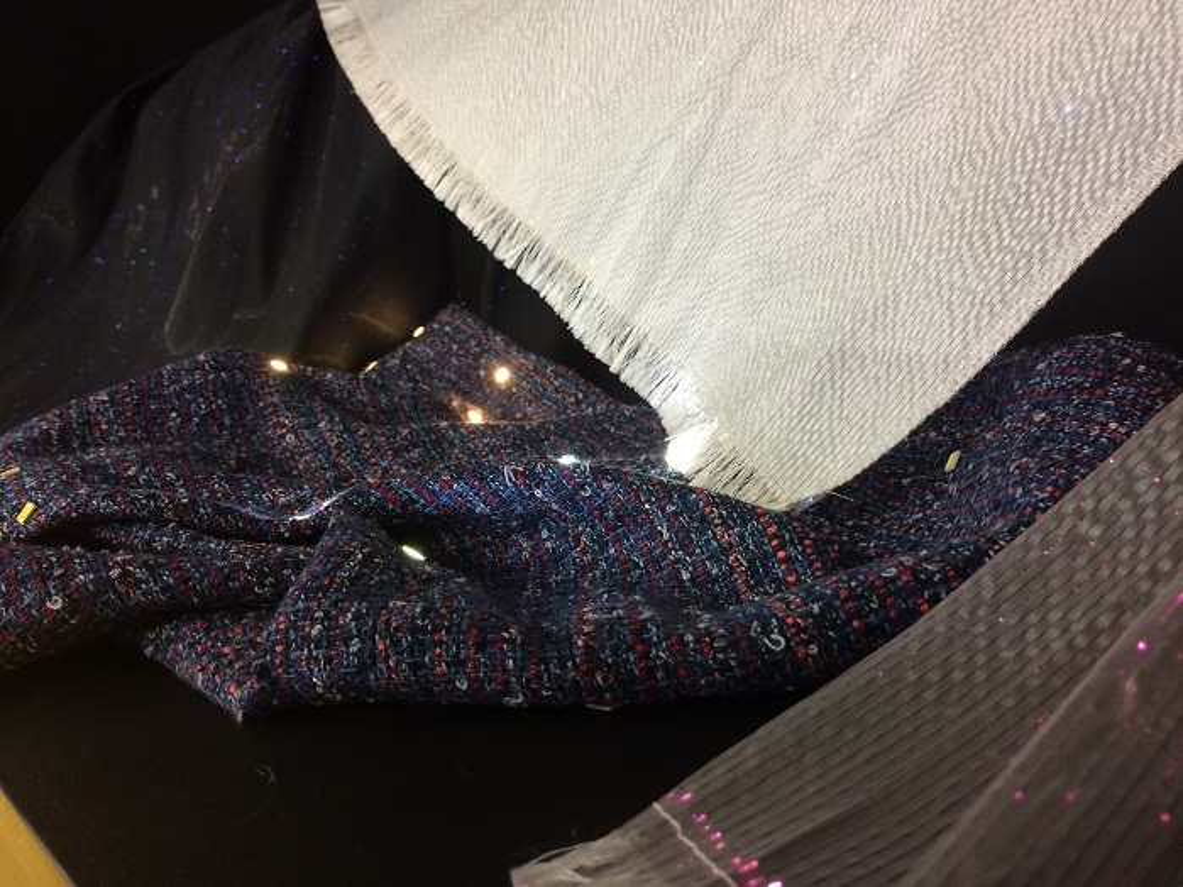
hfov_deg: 61.7
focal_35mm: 29
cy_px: 444
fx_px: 991
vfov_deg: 48.2
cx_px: 592
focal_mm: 4.15
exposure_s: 1/33
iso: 80
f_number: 2.2
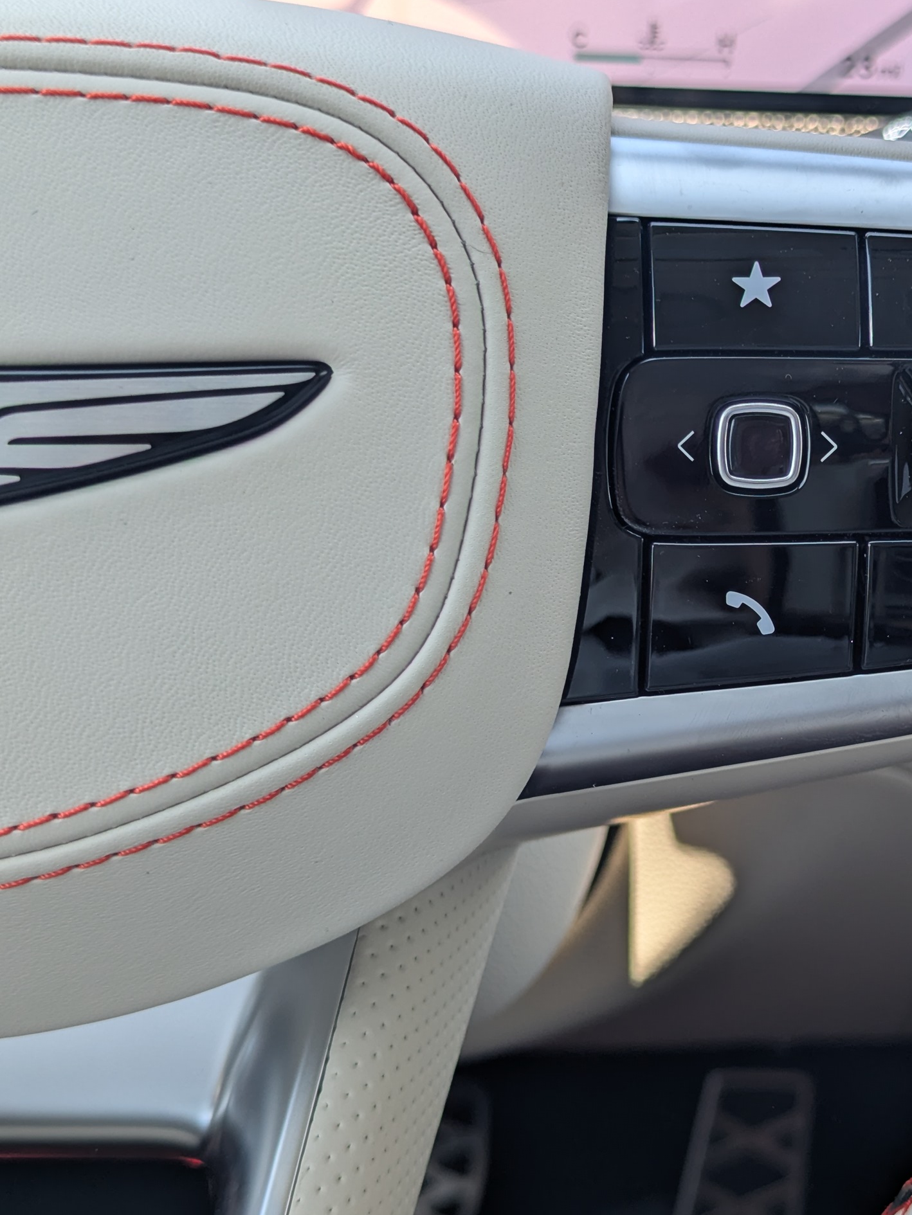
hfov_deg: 22.3
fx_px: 2283
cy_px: 604
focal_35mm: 65
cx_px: 710
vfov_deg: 29.8
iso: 40
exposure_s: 1/264
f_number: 1.85
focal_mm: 6.81
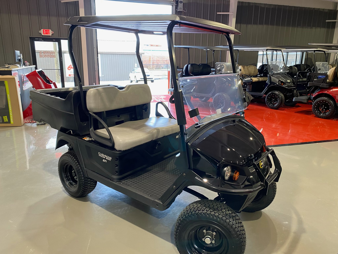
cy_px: 127
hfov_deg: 67.3
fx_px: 254
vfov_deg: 53.1
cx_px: 169
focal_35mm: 26
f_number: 1.8
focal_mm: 4.25
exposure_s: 1/60
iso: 80
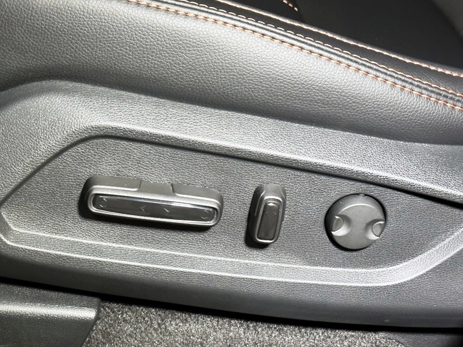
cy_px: 194
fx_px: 829
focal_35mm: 62
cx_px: 186
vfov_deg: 23.6
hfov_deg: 31.1
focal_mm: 6.86
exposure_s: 1/40
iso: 400
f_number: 1.78
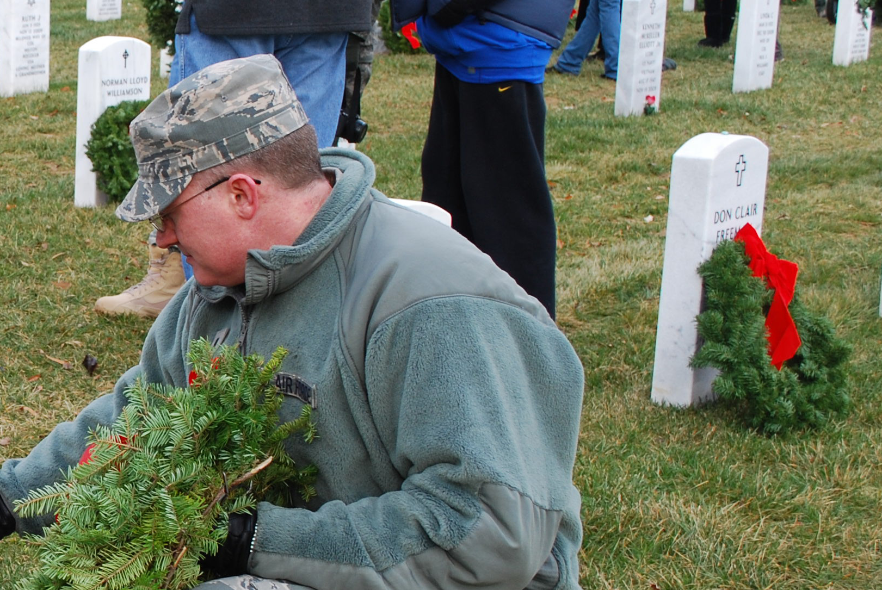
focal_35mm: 86
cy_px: 365
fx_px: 2109
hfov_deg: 22.0
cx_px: -142
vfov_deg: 15.9
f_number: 5.6
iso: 180
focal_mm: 24
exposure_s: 1/125
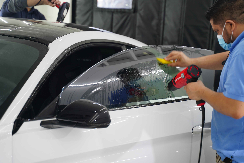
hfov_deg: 32.9
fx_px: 413
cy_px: 82
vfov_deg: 22.3
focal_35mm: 61
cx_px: 122
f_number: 2.8
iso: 200
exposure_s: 1/60
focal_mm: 61
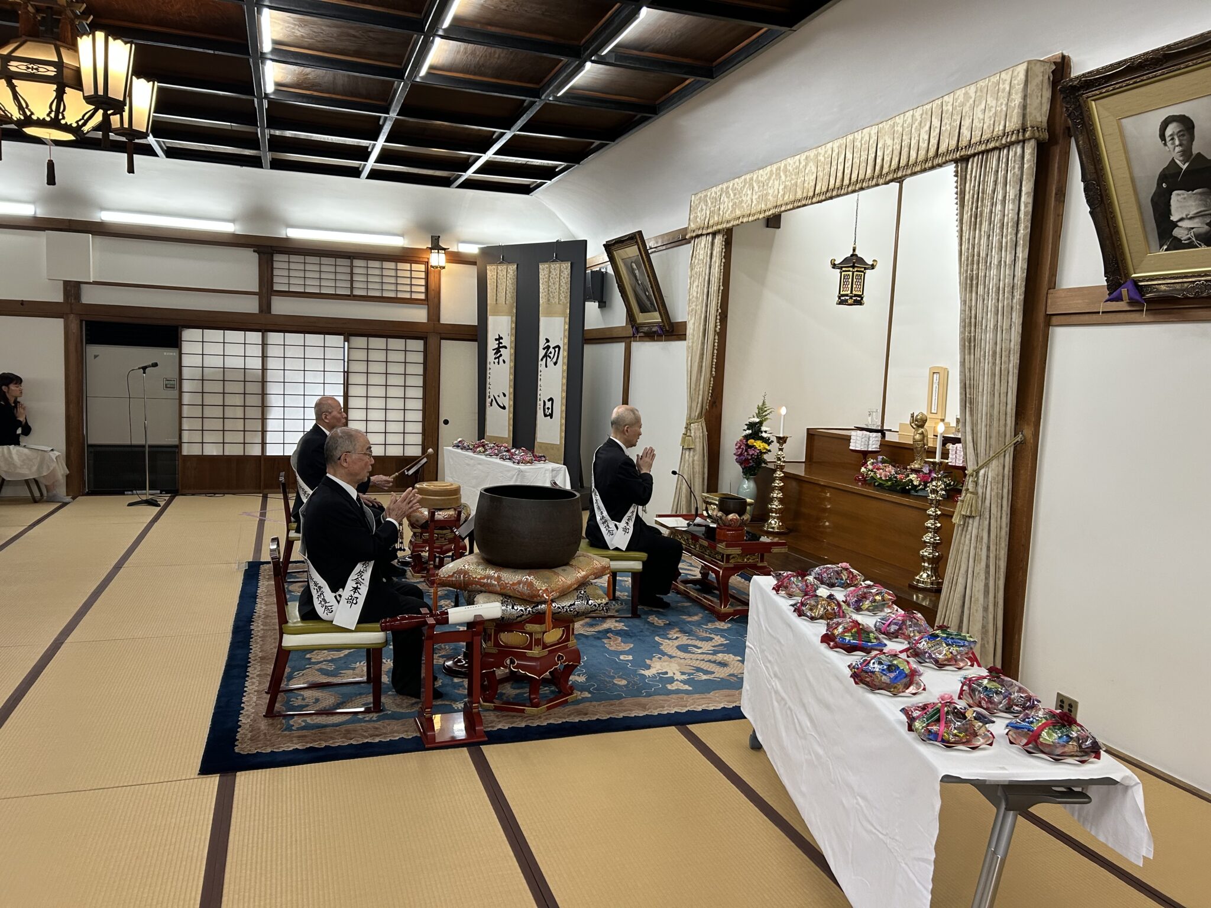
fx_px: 910
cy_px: 454
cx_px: 606
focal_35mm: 26
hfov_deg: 67.3
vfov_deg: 53.1
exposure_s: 1/100
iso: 125
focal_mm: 5.7
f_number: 1.5
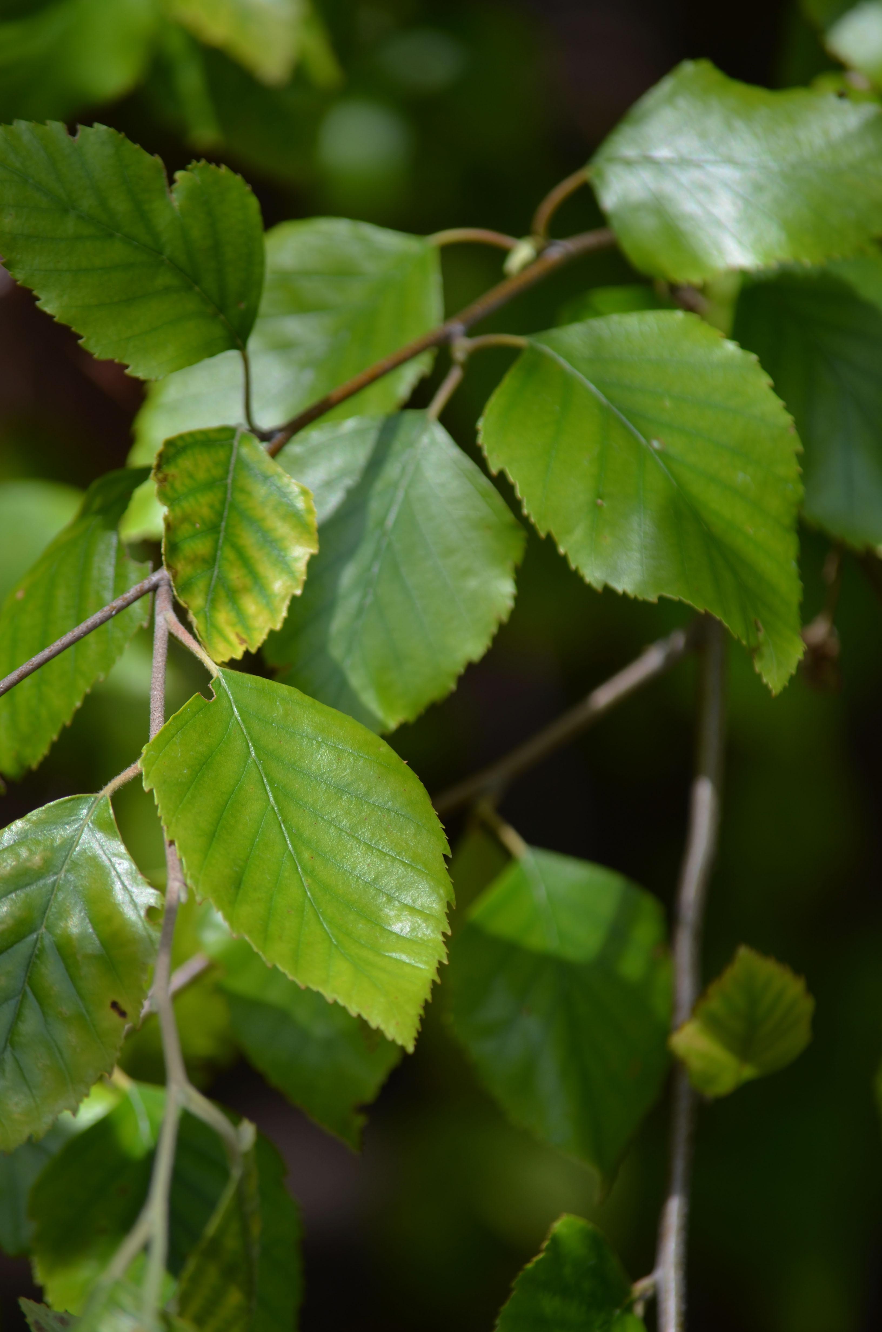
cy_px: 666
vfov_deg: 9.2
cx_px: 441
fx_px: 8306
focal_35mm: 225
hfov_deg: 6.1
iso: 100
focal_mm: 150
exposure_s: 1/250
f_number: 5
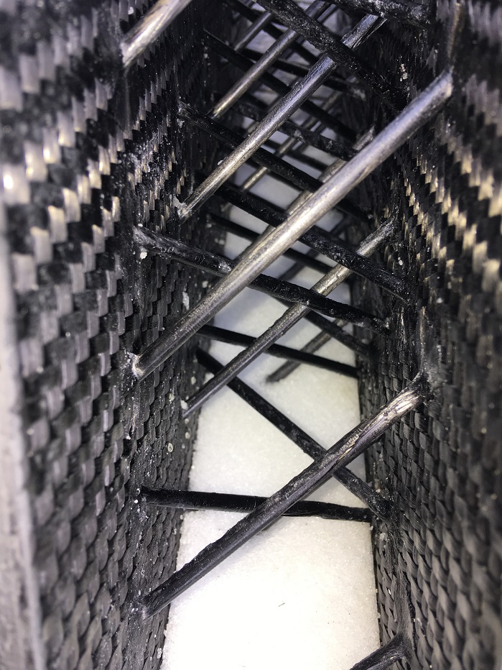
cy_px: 335
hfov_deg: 48.2
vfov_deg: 61.7
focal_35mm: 29
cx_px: 251
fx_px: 561
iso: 32
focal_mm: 4.15
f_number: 2.2
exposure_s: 1/100
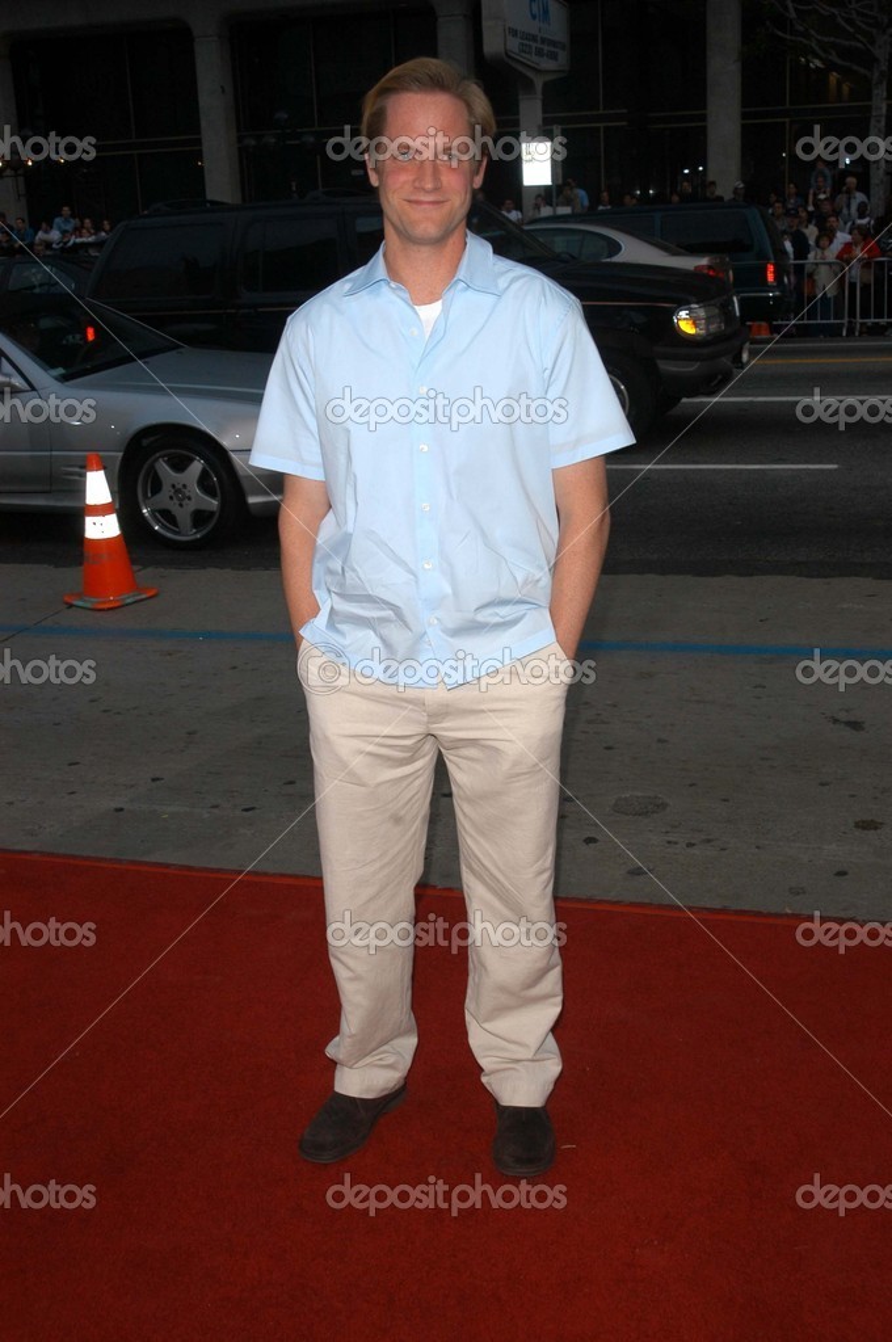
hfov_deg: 31.8
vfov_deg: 46.4
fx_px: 1564
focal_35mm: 42
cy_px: 671
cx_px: 446
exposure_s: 1/180
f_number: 6.3
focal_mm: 28
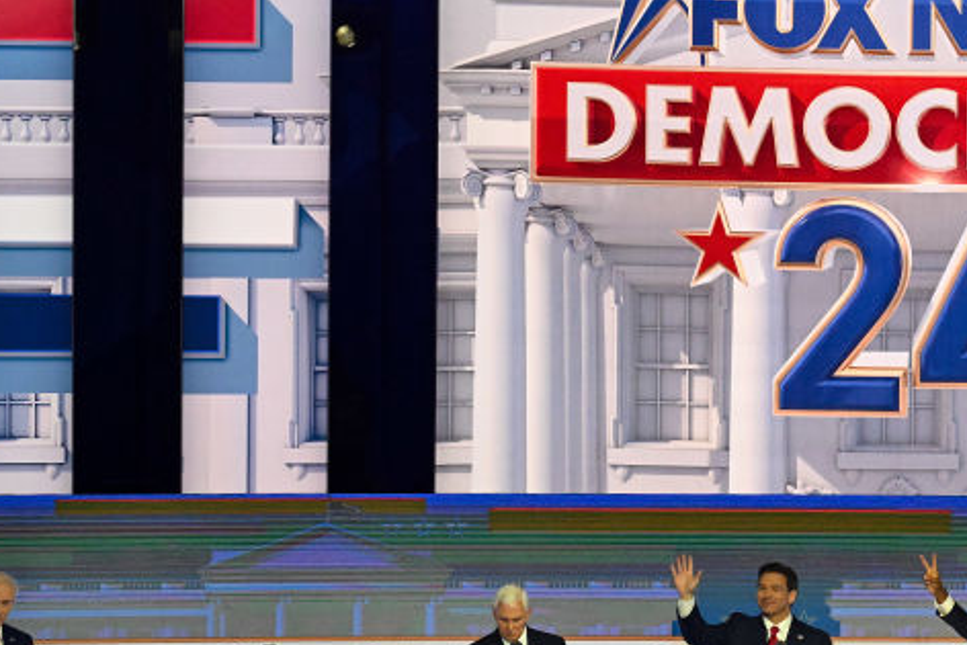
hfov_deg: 4.7
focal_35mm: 434
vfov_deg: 3.2
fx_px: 11661
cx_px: 889
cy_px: 533
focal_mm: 200
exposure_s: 1/500
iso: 6400
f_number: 3.5
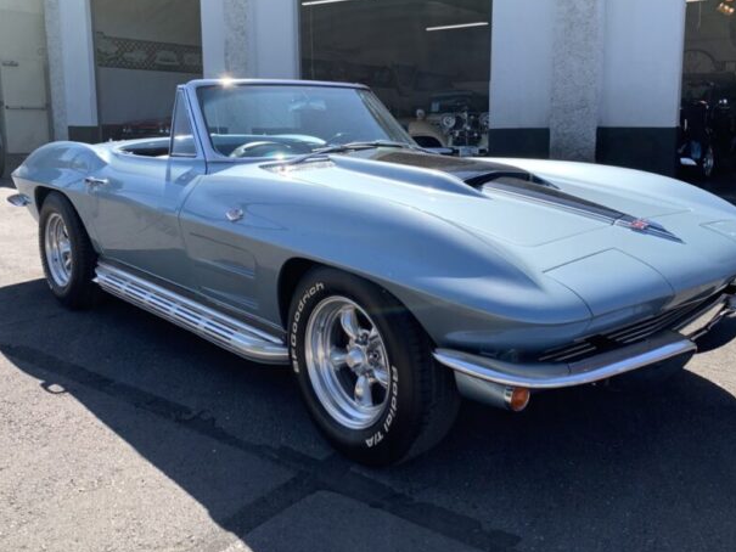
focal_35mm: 33
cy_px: 246
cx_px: 409
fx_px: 702
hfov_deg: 55.2
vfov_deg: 42.9
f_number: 1.8
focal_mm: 4.25
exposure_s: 1/894
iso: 25
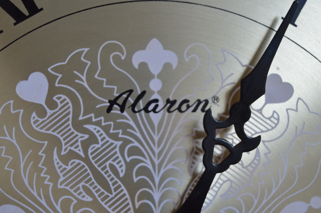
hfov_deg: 24.6
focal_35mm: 82
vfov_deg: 16.5
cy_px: 106
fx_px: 735
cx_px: 160
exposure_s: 1/80
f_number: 6.3
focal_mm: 55
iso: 400
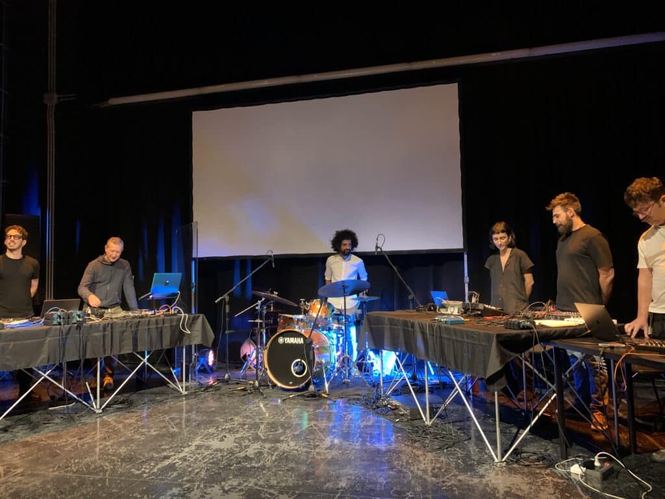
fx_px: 499
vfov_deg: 53.1
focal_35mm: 26
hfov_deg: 67.3
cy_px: 250
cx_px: 332
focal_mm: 4.25
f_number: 1.8
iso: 800
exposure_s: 1/29
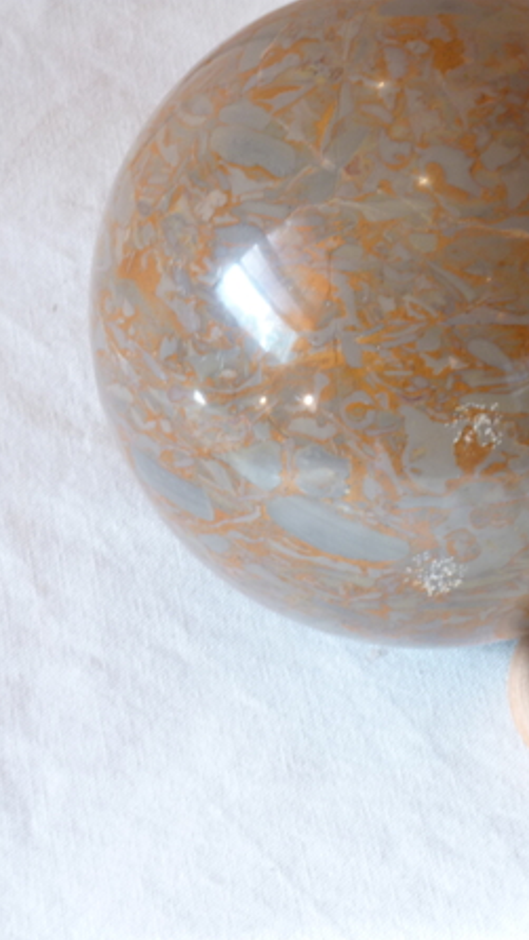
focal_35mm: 132
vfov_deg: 16.3
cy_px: 470
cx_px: 531
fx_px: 3290
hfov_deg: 9.1
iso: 80
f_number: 4.3
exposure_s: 1/8
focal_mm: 14.7
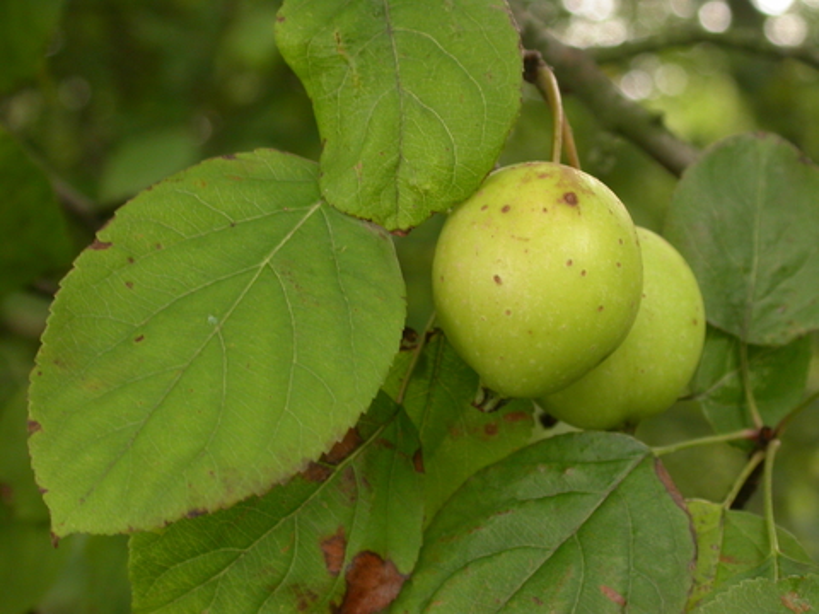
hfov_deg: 23.3
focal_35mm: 84
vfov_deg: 17.6
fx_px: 1987
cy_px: 307
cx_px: 410
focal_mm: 17.5
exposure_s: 1/58.2
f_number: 3.6
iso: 100
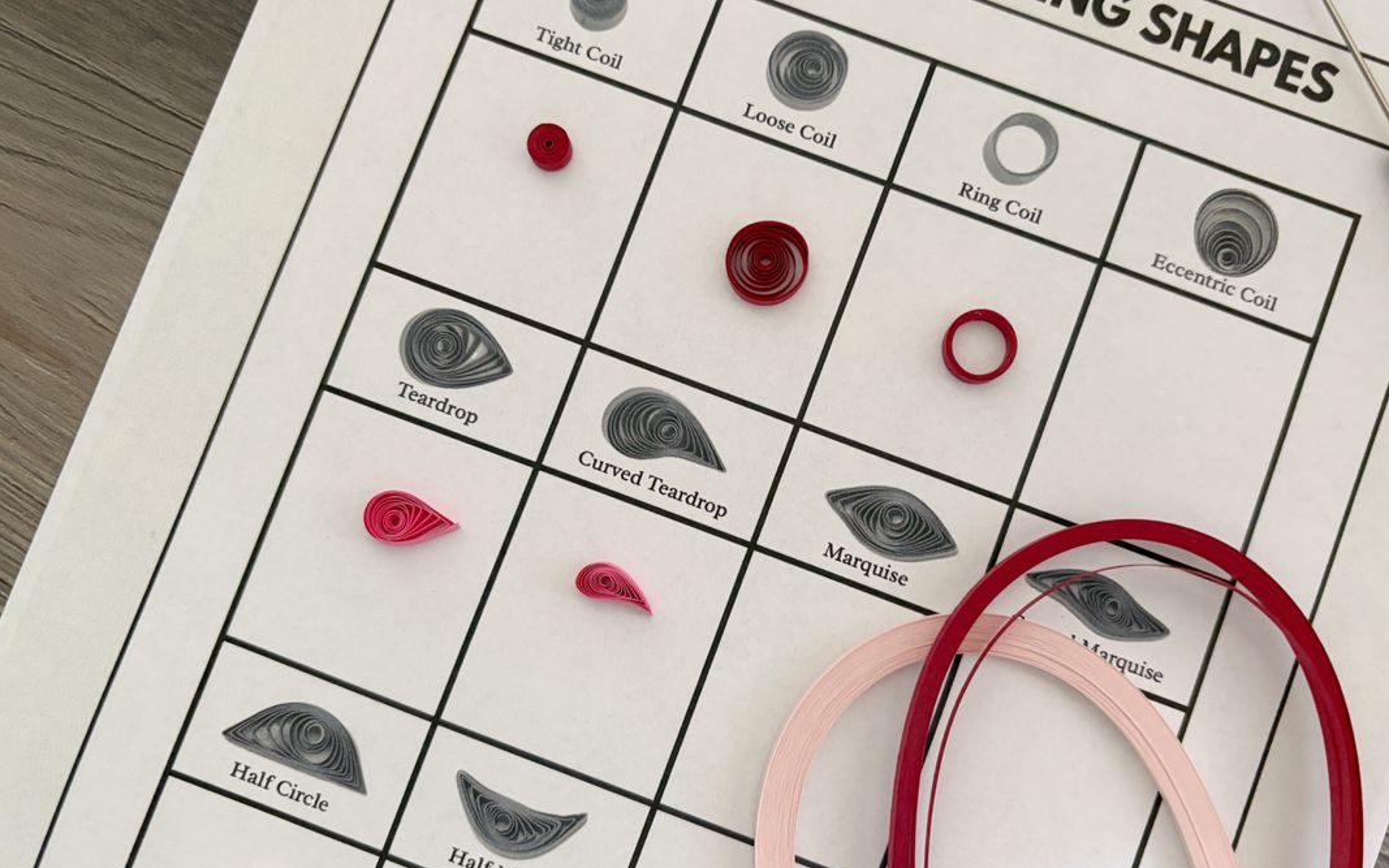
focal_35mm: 31
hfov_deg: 61.2
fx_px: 1174
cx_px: 738
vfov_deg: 40.6
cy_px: 440
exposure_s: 1/60
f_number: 1.6
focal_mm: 5.96
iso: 250
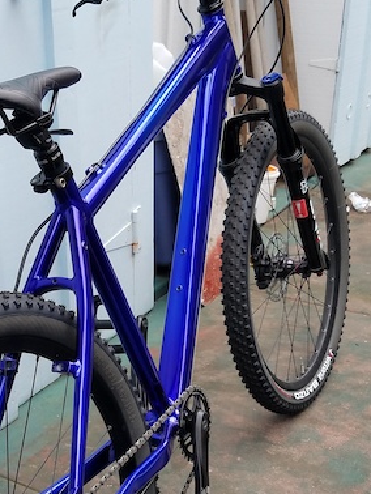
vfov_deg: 34.2
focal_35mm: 55
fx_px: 785
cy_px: 369
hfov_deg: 26.5
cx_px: 136
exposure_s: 1/224
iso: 50
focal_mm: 4.2
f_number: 1.7
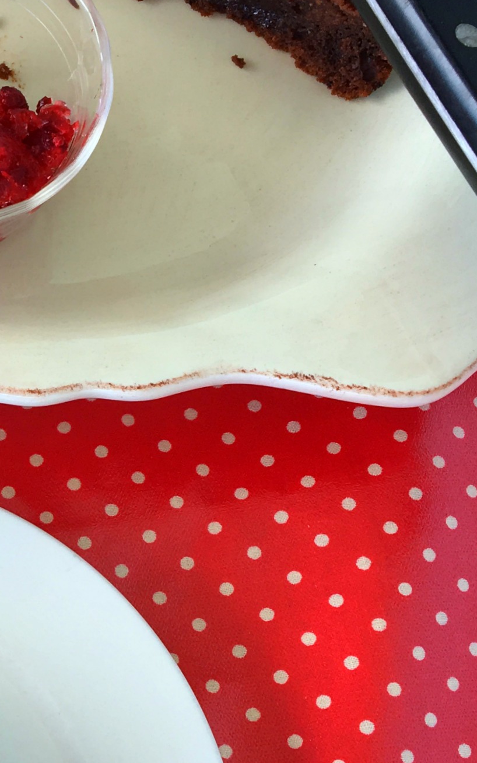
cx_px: -71
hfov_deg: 17.6
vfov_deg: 28.9
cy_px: 483
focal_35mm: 71
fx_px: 1477
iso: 25
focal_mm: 4.15
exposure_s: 1/100
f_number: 2.2
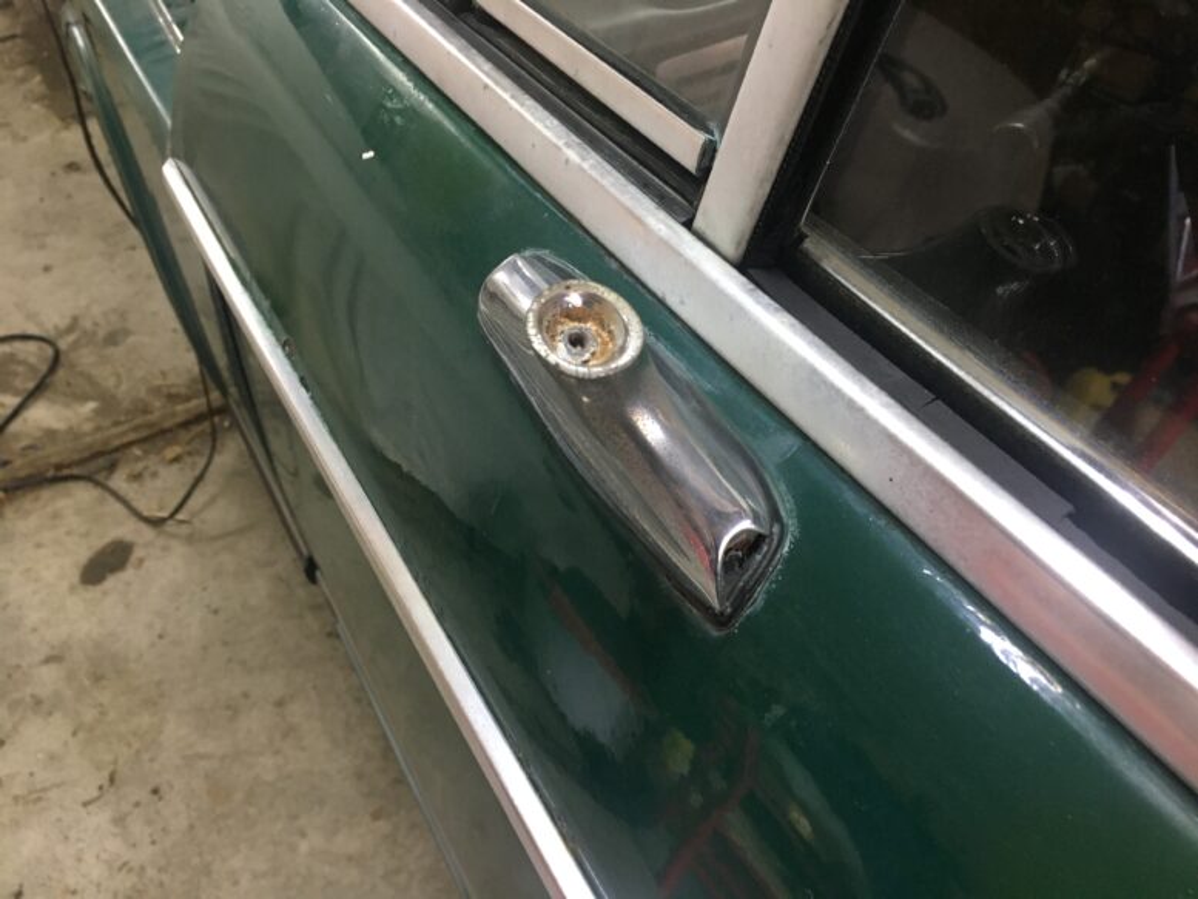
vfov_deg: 48.2
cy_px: 450
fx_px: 1004
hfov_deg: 61.7
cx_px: 599
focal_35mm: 29
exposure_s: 1/30
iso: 125
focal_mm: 4.15
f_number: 2.2
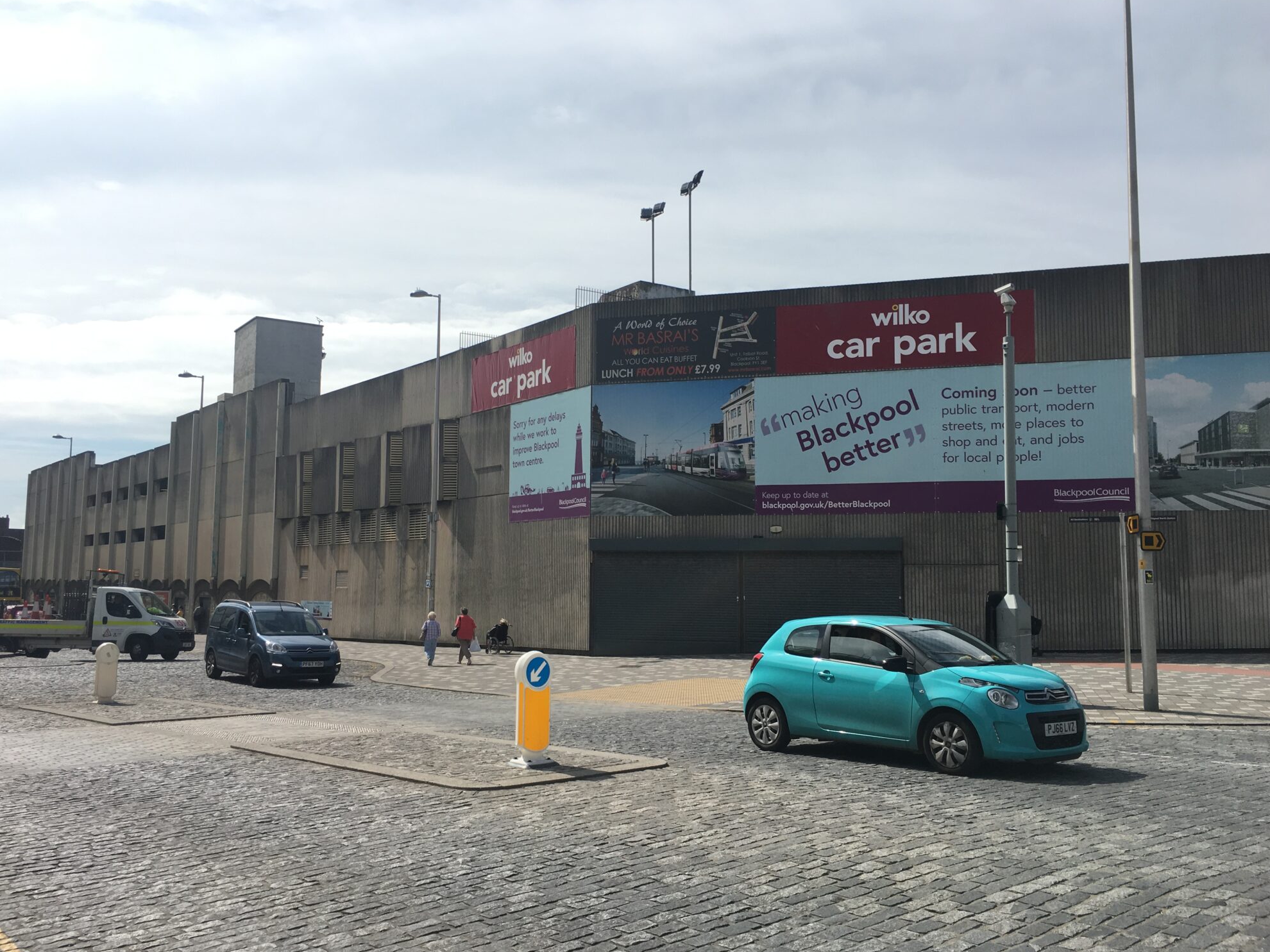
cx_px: 636
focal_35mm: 30
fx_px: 1101
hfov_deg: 60.0
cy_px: 474
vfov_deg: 46.8
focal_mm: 4.15
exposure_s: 1/2137
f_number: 2.2
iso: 25
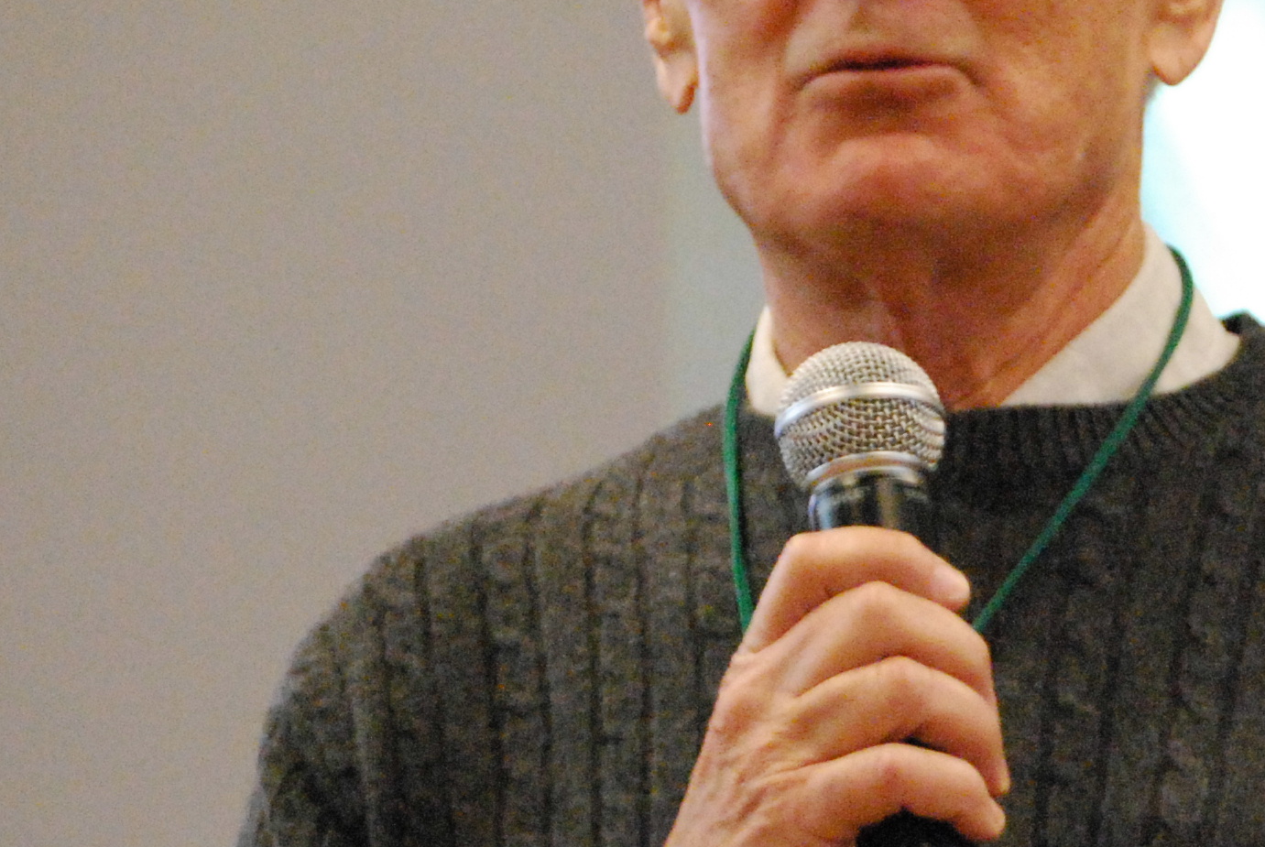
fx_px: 12576
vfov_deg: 3.9
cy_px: 541
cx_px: 1363
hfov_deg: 5.7
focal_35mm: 357
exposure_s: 1/25
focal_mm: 85
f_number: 4.8
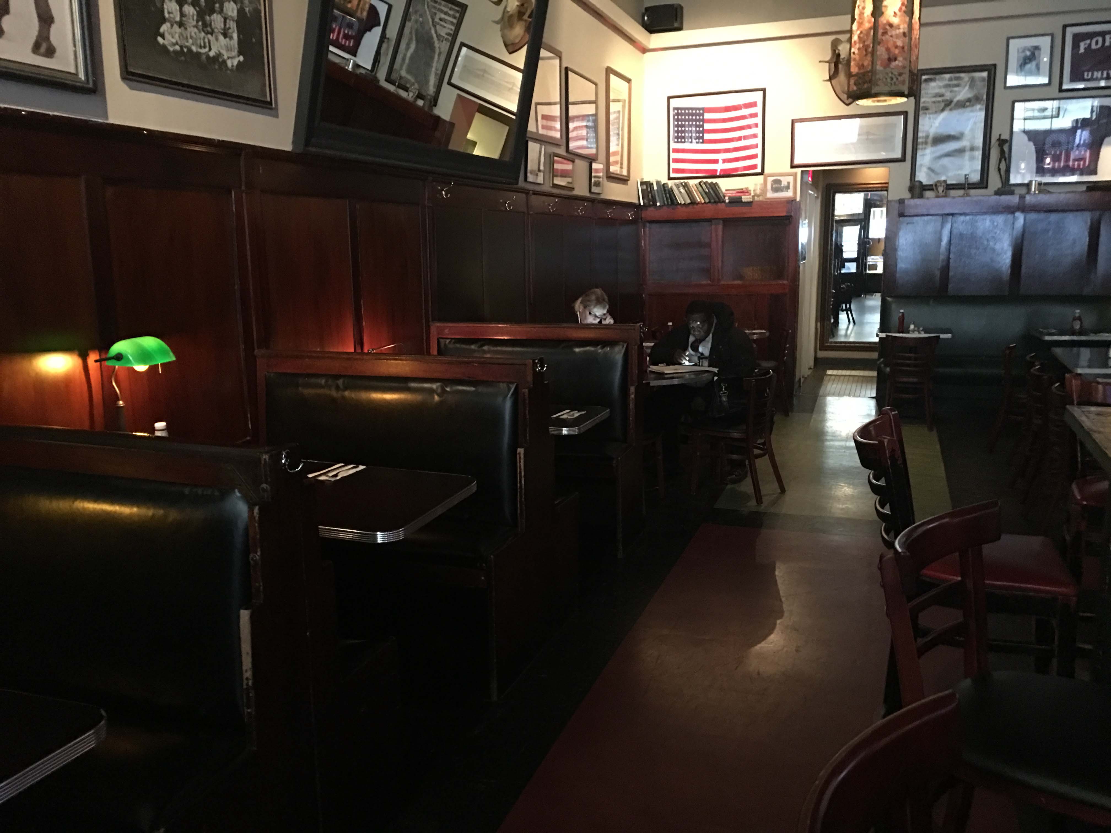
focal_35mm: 29
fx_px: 931
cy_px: 416
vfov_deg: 48.2
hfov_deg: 61.7
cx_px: 556
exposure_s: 1/4
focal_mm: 4.15
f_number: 2.2
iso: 200
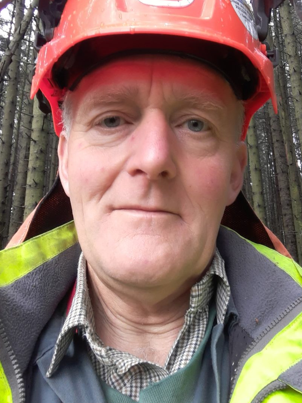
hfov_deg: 36.8
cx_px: 166
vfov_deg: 47.7
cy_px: 166
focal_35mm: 39
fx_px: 454
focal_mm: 2.66
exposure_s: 1/50
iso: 80
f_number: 2
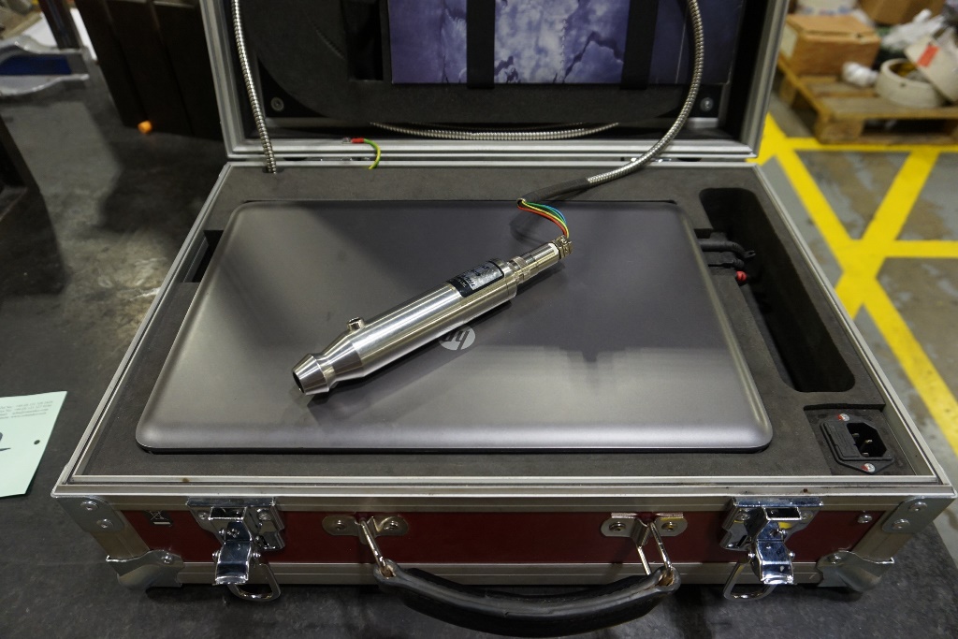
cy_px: 320
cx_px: 479
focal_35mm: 24
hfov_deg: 73.7
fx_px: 639
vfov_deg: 53.1
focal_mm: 16
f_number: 4
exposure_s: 1/60
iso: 1000
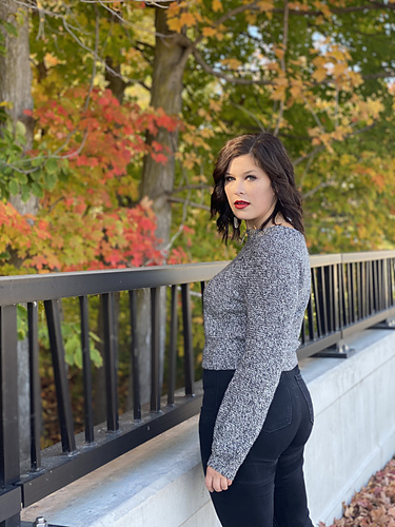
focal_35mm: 52
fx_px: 791
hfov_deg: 28.0
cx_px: 198
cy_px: 264
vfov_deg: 36.8
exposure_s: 1/122
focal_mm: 6
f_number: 2
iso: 25
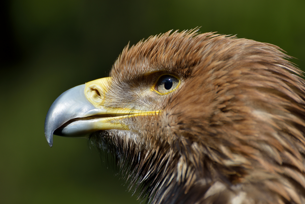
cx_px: 152
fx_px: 2550
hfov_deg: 6.8
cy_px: 102
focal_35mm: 301
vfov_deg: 4.6
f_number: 5.6
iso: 125
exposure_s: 1/500
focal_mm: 300
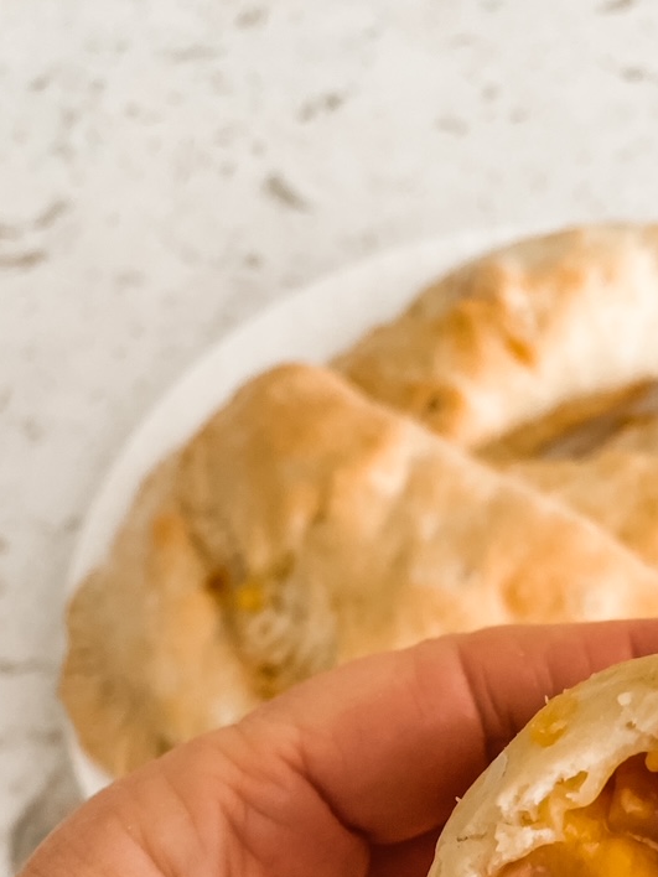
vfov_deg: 38.1
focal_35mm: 47
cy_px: 763
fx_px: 1191
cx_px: 550
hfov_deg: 30.0
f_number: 1.6
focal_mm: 4.2
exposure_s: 1/60
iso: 250
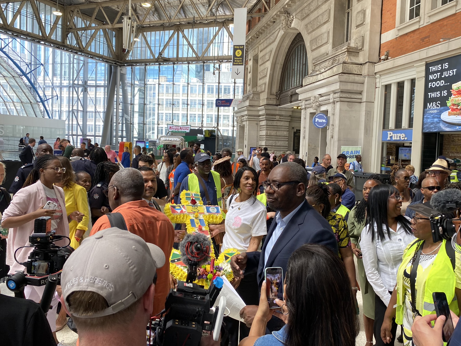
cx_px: 262
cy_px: 167
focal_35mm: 30
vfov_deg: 46.8
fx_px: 399
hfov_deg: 59.7
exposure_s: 1/158
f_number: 1.8
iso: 32
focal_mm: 4.25
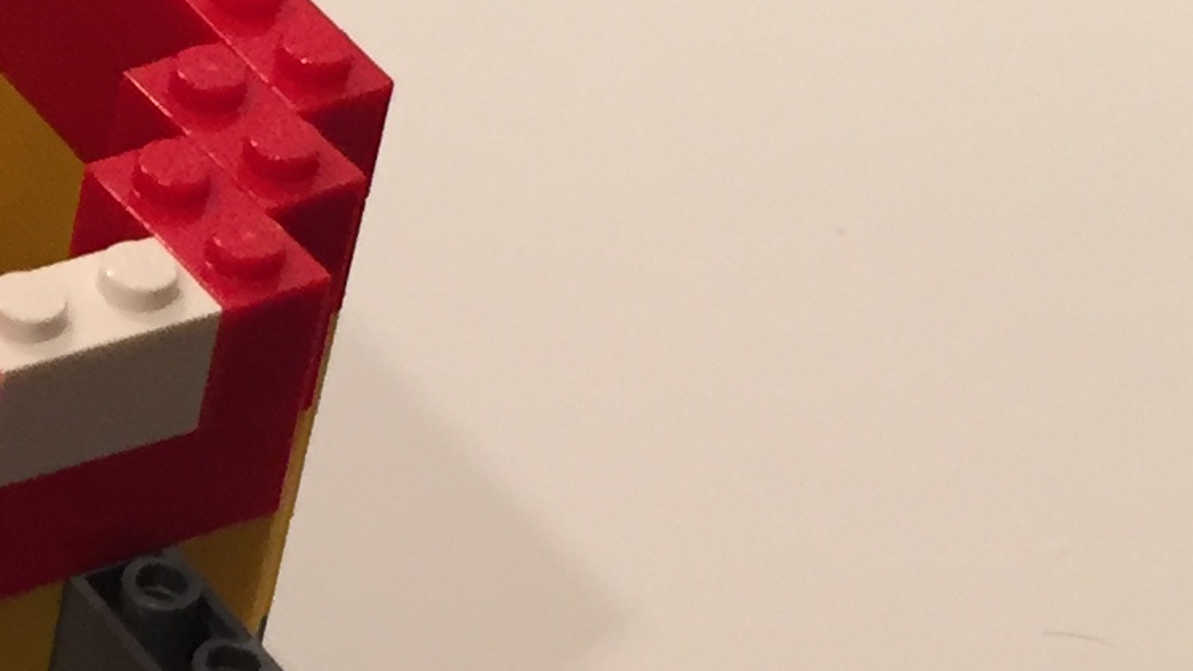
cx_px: -540
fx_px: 4365
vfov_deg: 8.8
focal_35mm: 138
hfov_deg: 14.6
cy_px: 559
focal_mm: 4.15
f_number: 2.2
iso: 125
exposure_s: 1/33
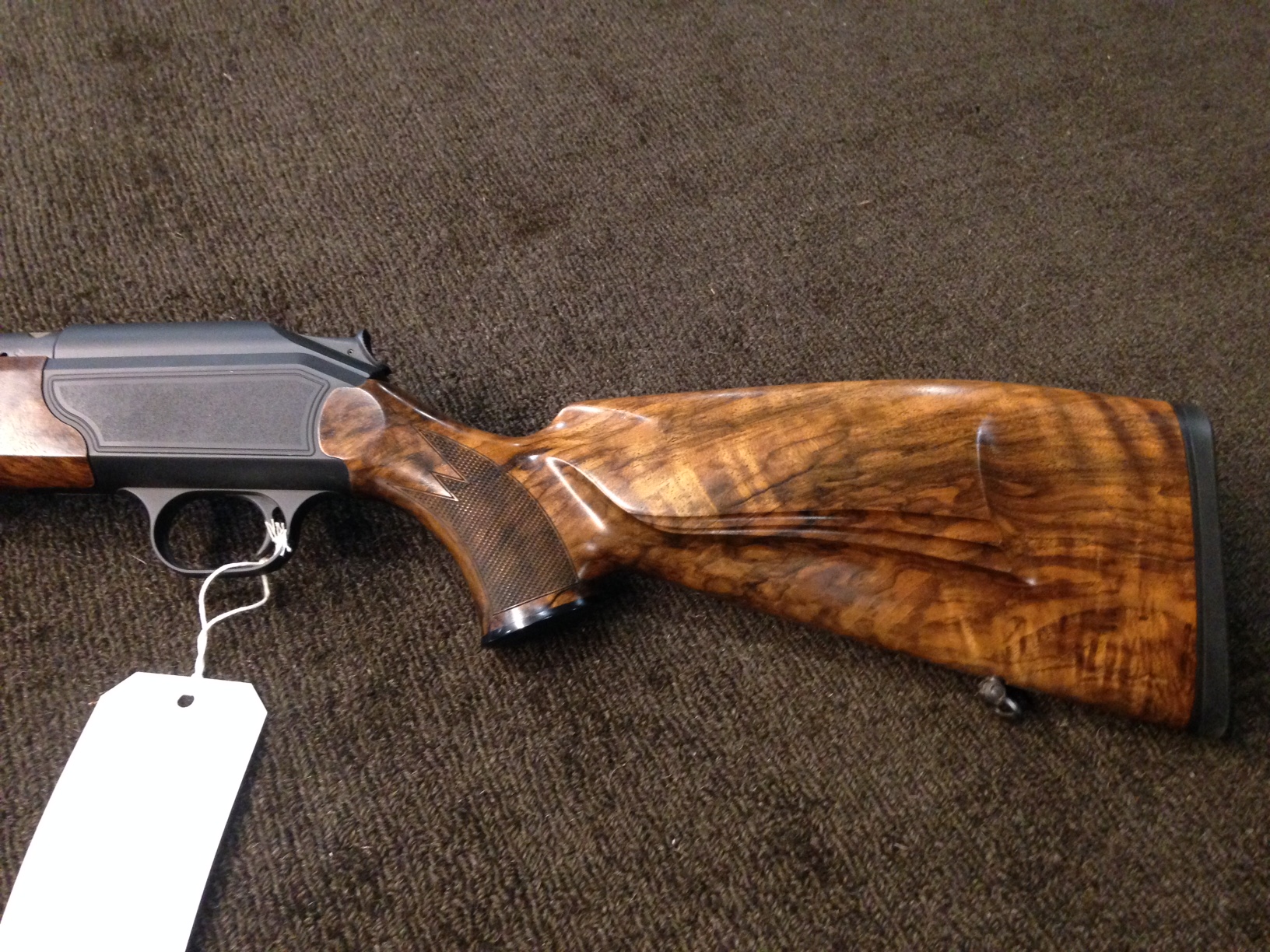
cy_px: 476
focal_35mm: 33
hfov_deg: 55.4
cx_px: 635
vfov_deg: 42.9
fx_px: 1211
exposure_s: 1/20
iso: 400
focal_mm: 4.12
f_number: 2.4
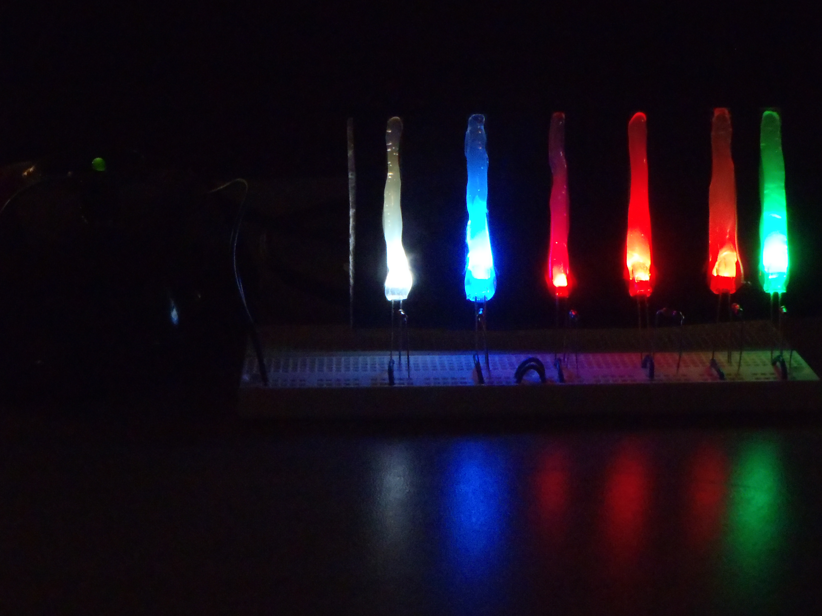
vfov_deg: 24.4
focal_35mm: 60
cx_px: 411
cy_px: 308
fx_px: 1425
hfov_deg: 32.2
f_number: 5.3
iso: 800
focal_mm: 10.73
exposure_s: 1/50
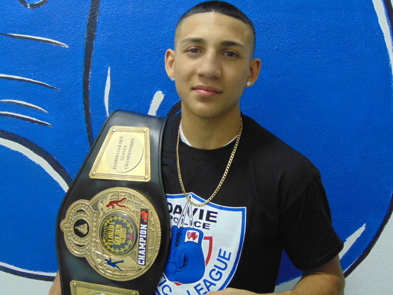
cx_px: 196
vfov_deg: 34.3
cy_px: 148
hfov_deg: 44.8
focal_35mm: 42
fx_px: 477
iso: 400
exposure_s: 1/30
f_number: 3.3
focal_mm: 7.6
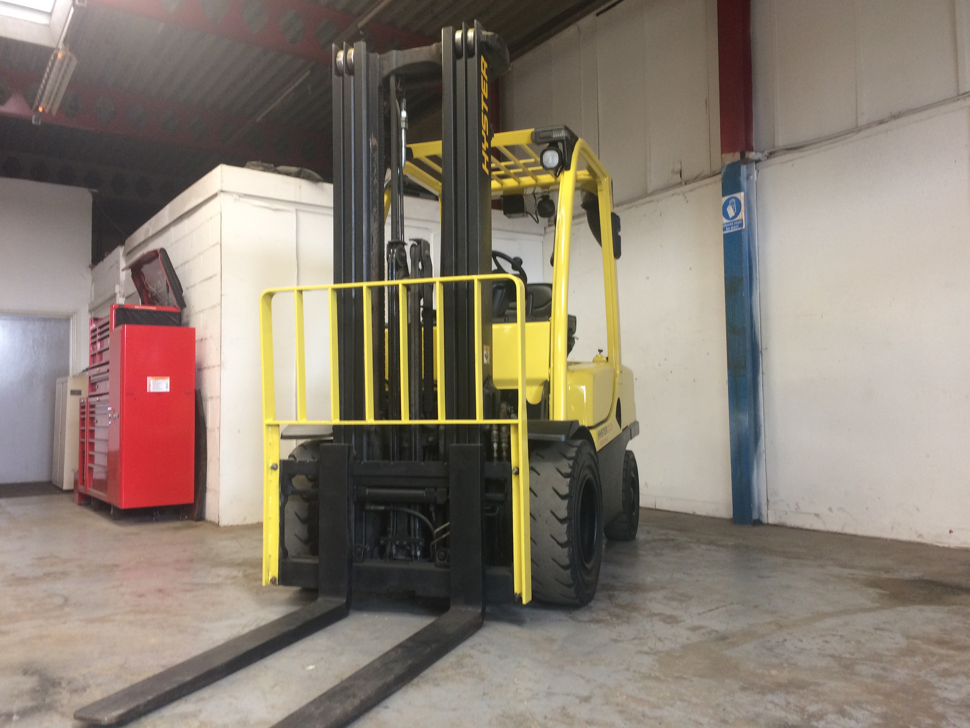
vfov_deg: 48.2
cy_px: 364
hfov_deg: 61.7
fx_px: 813
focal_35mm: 29
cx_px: 485
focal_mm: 4.15
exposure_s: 1/33
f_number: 2.2
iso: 100
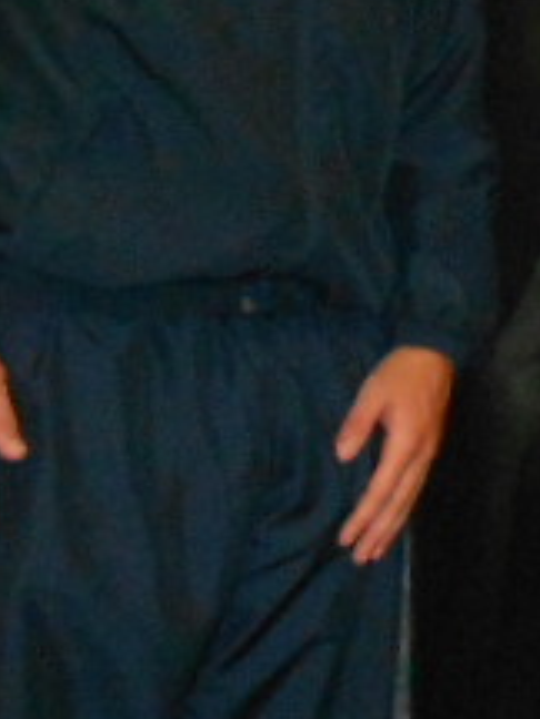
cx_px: 1157
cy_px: -126
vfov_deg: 15.5
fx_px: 2558
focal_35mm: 123
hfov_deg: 10.8
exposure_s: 1/25
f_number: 3.2
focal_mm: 4.6
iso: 320
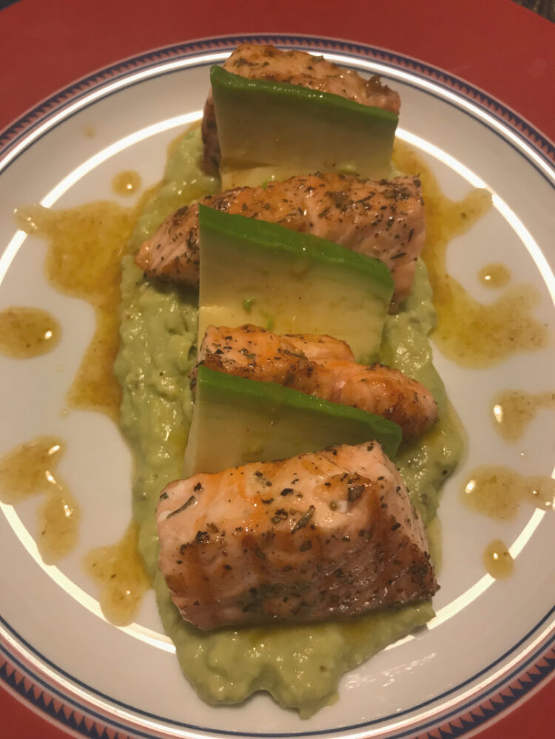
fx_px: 599
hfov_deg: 49.7
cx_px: 278
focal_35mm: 28
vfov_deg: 63.4
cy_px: 370
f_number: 1.8
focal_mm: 3.99
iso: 40
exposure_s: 1/17
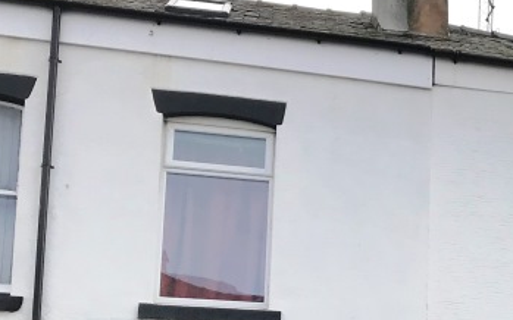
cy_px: 380
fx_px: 1216
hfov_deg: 21.7
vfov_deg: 14.5
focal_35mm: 87
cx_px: 651
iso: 20
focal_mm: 3.99
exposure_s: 1/879
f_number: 1.8
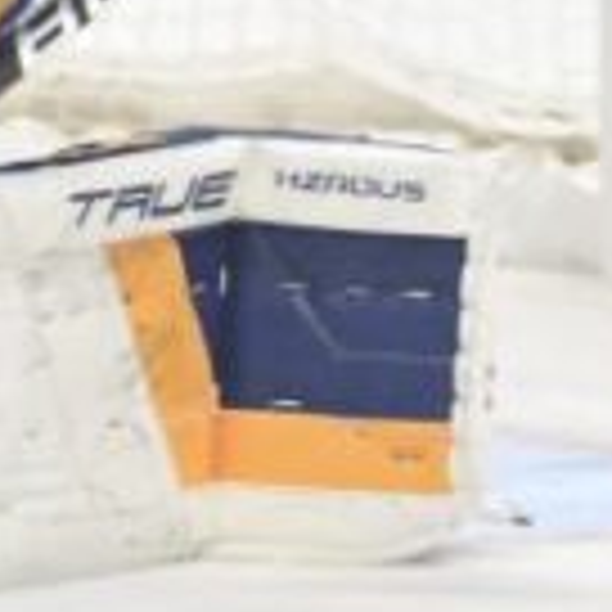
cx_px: -410
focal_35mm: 577
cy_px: -410
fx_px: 11541
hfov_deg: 3.0
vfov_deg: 3.0
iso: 3200
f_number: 3.2
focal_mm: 120
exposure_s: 1/2000
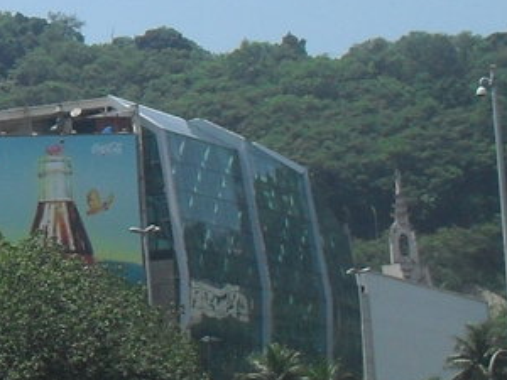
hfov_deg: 10.1
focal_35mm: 179
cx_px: -558
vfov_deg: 8.3
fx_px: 2622
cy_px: 20
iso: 100
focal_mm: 7.5
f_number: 9.2
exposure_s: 1/180
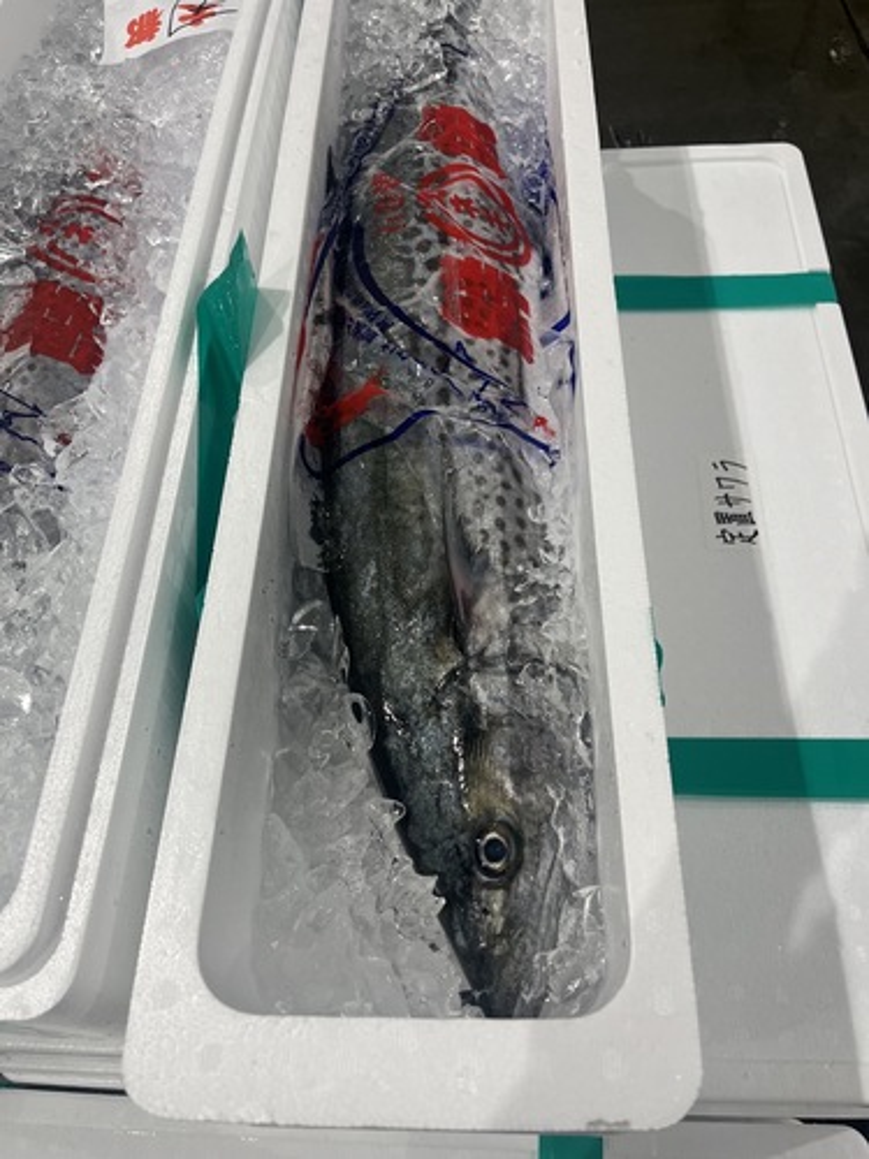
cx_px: 434
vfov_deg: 67.3
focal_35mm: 26
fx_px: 870
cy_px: 580
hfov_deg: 53.1
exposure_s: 1/121
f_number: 1.6
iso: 80
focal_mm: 5.1
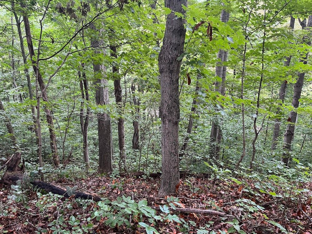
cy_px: 117
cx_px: 156
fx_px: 234
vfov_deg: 53.1
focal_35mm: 26
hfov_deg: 67.3
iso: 160
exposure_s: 1/60
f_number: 1.6
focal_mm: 5.1
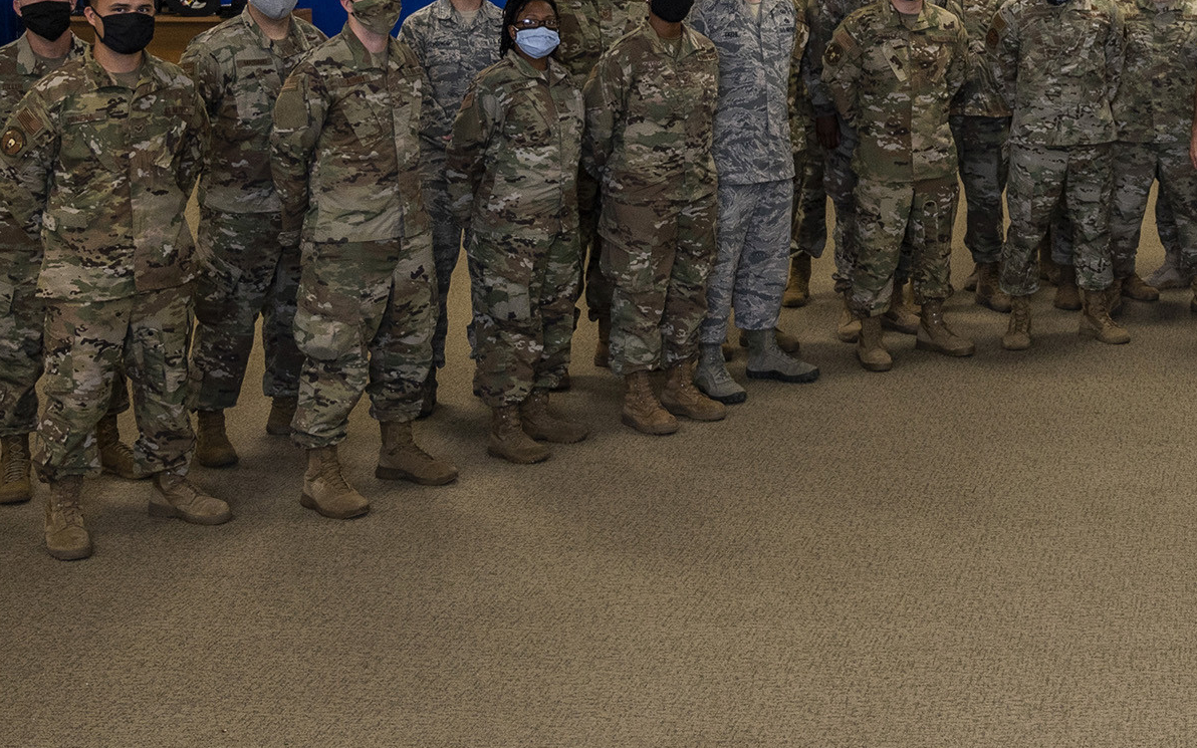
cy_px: 117
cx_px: 1150
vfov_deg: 19.7
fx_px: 2130
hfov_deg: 29.6
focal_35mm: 65
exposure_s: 1/60
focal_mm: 25.5
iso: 1000
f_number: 4
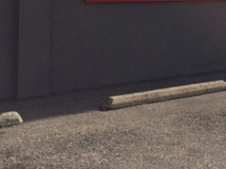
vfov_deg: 18.1
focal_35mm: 78
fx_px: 509
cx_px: 210
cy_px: -20
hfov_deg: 24.2
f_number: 2.2
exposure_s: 1/3165
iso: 32
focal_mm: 4.15
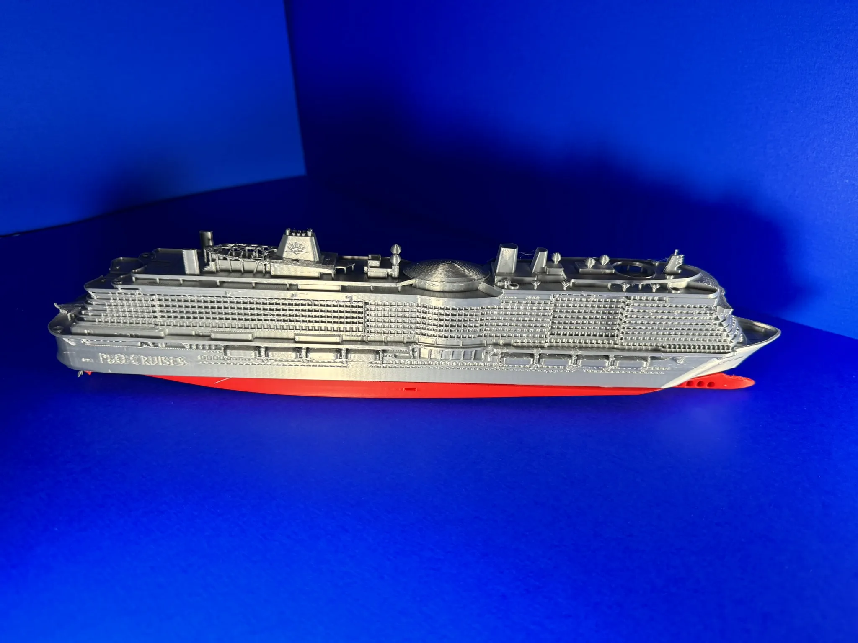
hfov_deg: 71.6
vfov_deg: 56.8
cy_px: 322
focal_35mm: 24
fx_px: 595
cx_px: 429
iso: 250
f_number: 1.78
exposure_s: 1/60
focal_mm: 6.86
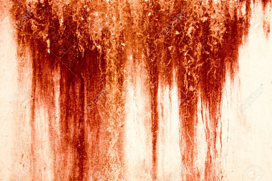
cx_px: 136
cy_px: 90
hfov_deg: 38.9
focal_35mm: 51
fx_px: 385
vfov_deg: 26.5
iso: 400
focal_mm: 34
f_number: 5.6
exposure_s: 1/45
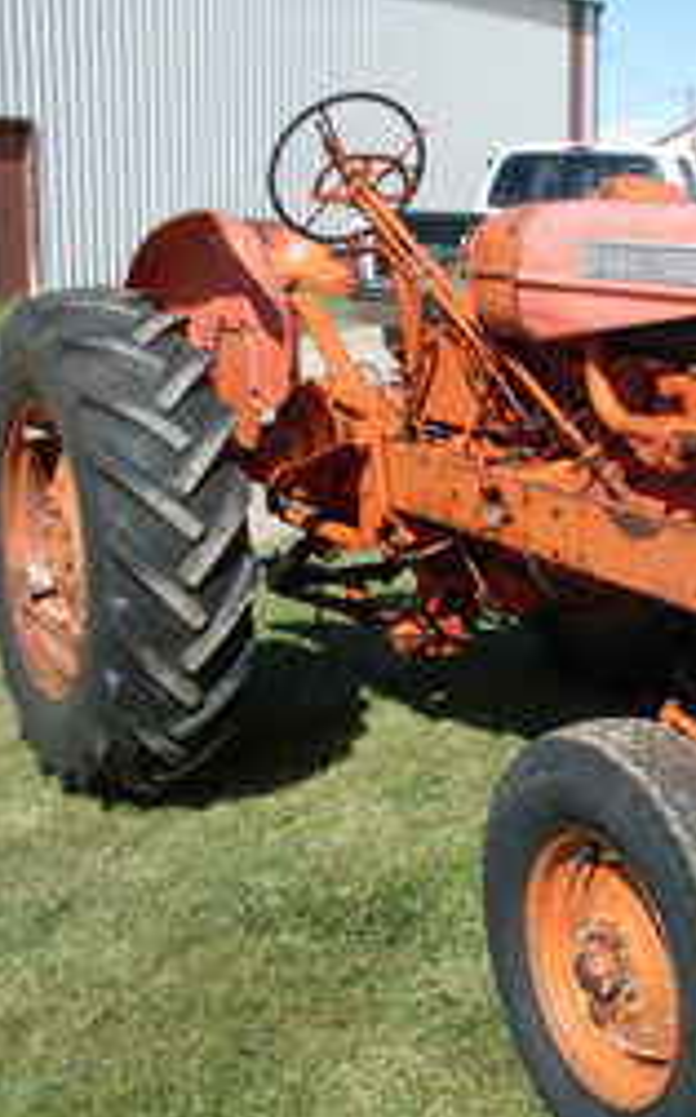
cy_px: 567
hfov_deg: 22.7
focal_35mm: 55
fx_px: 1673
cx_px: 683
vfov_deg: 36.9
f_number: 8.4
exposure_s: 1/180
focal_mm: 6.3
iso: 80
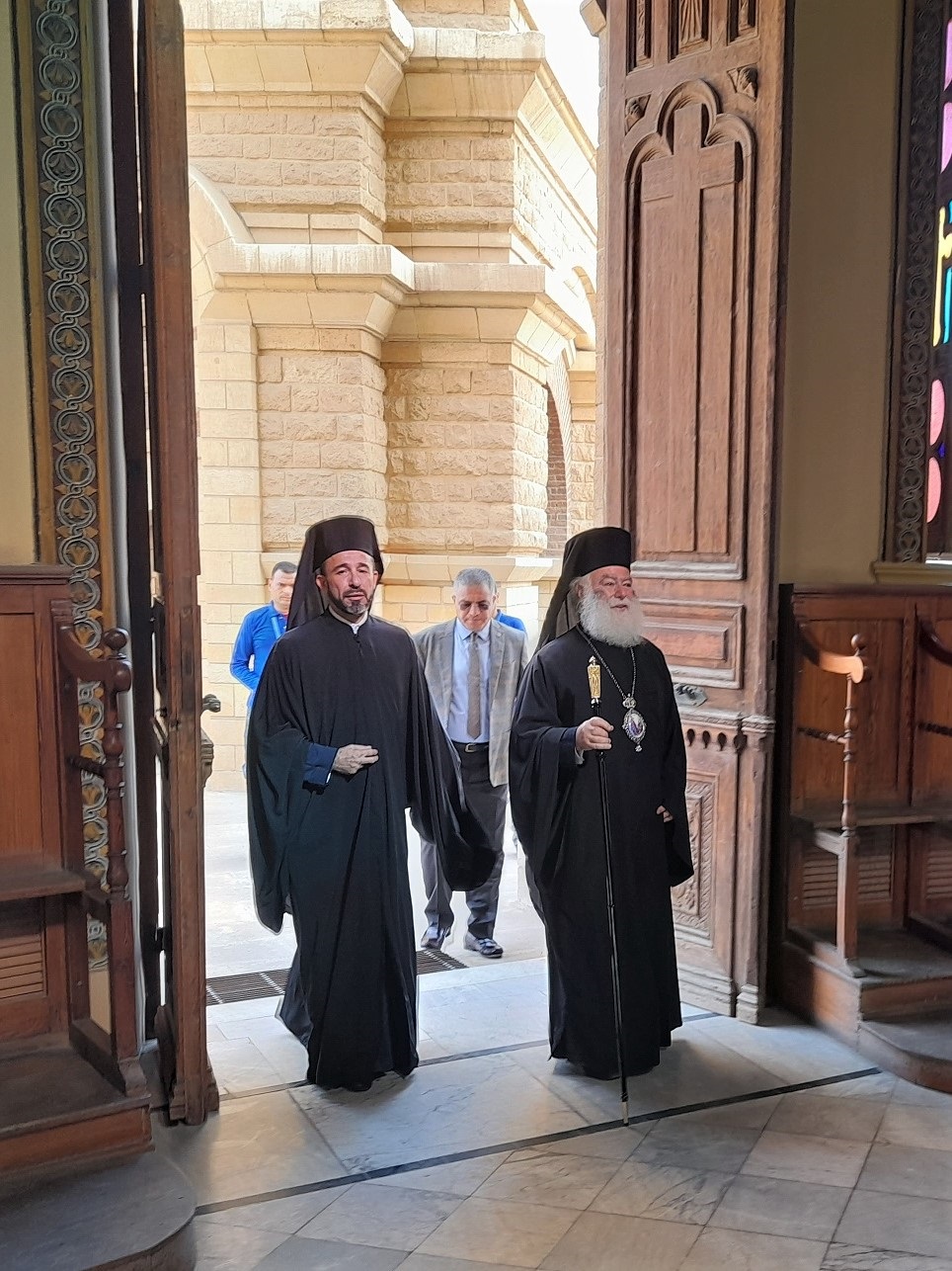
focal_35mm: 25
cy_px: 636
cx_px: 476
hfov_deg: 54.9
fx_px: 917
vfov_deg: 69.4
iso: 64
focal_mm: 4.6
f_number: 2
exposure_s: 1/50
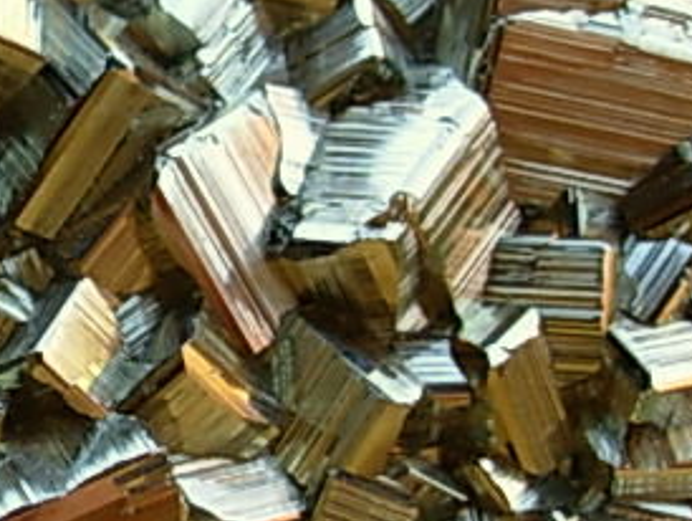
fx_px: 2841
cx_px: 63
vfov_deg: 10.5
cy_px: 238
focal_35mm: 142
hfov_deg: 13.8
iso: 50
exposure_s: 1/69.8
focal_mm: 6.3
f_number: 2.9
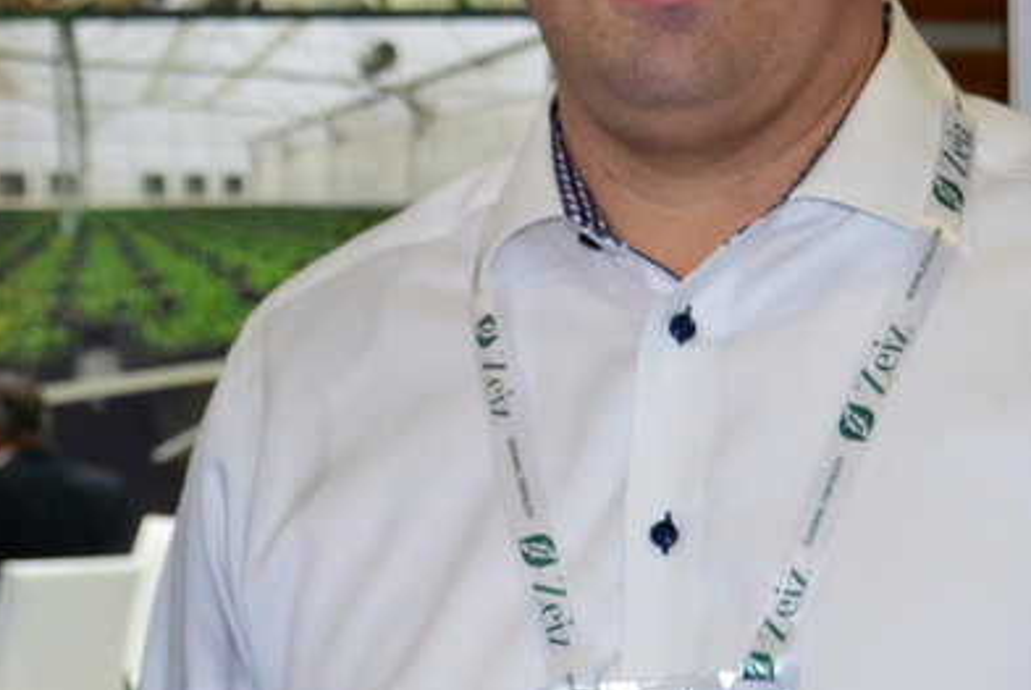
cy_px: 445
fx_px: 3641
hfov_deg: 15.6
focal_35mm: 127
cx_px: -126
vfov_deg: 10.8
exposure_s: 1/125
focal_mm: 26
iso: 1250
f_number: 5.6
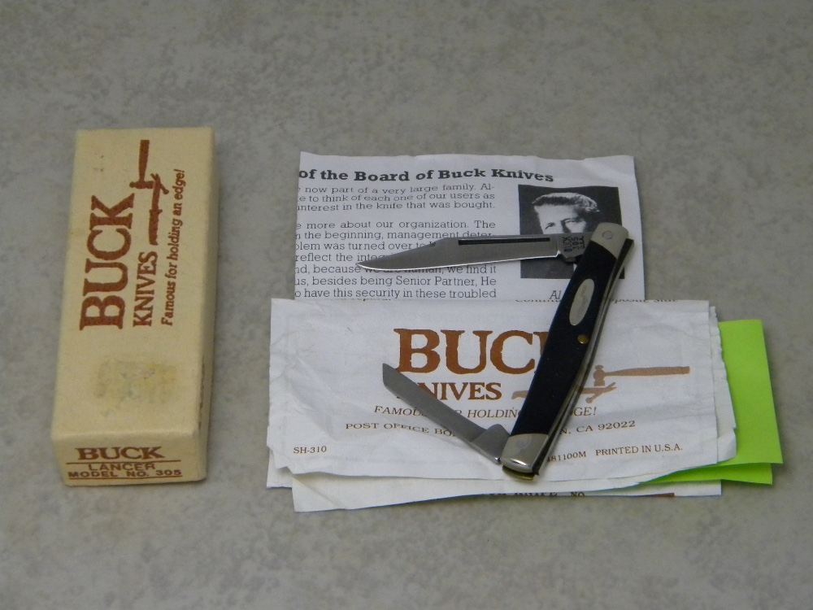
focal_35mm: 105
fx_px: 2466
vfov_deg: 14.1
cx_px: 406
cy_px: 305
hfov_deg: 18.7
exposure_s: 1/54.5
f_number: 4.7
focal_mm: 19
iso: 400
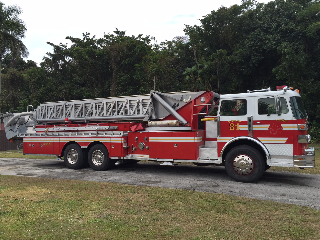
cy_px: 120
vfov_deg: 48.2
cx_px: 160
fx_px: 268
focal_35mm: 29
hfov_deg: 61.7
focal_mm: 4.15
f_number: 2.2
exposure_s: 1/211
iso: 32
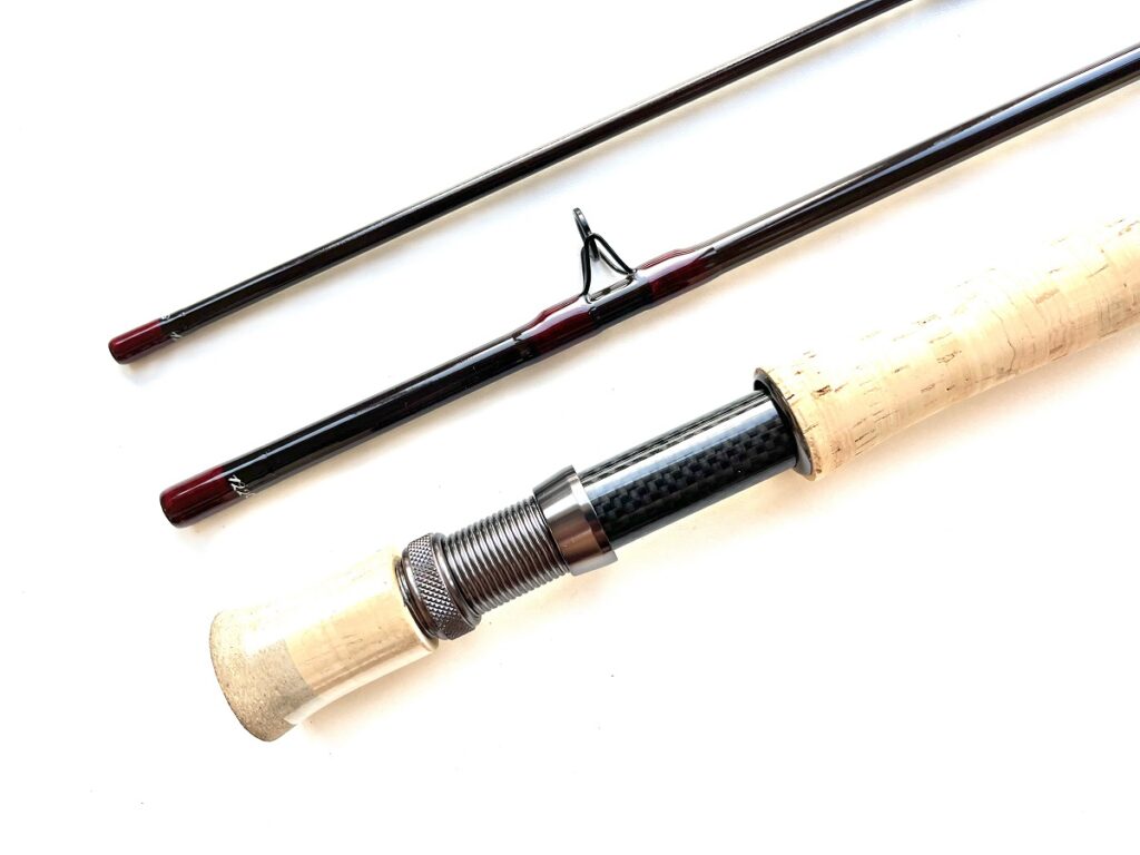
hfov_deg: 67.3
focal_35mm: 26
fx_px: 856
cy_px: 428
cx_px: 570
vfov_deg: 53.1
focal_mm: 5.1
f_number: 1.6
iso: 40
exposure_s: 1/271
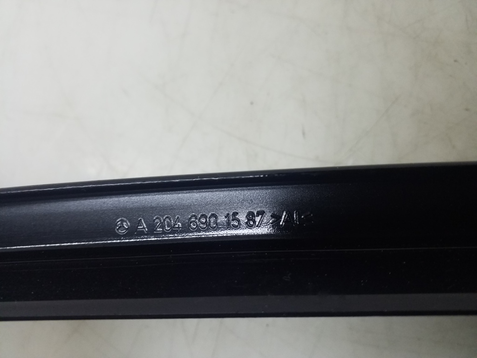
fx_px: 372
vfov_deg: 51.4
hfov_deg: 65.3
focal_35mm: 27
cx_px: 238
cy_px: 179
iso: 160
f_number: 1.9
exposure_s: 1/50
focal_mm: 3.6
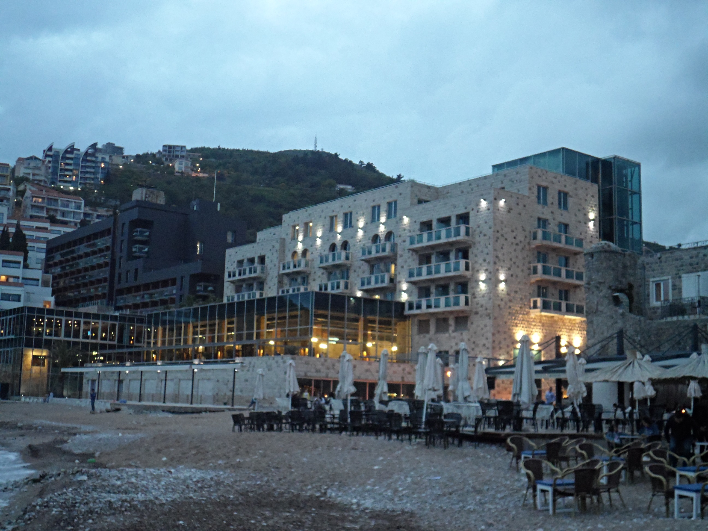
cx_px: 354
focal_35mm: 43
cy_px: 266
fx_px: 879
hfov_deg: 43.9
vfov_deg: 33.6
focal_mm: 7.8
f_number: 3.2
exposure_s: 1/15
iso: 800
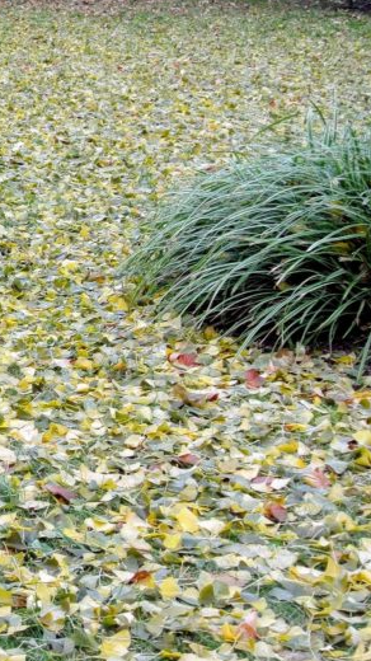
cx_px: -248
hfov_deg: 12.2
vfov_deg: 22.9
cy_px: 311
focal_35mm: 93
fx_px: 1629
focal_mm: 16.9
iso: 125
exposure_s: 1/60
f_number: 4.5
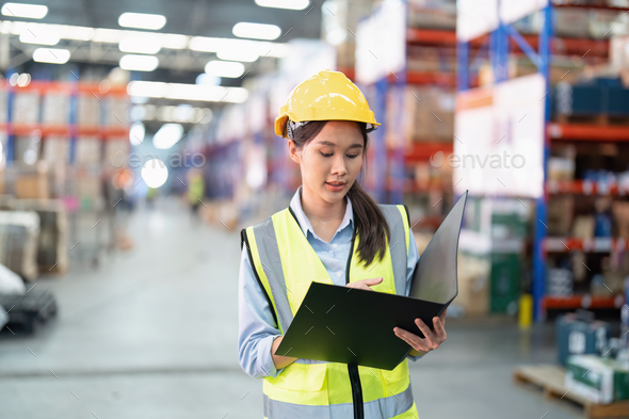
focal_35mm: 50
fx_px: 873
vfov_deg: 27.0
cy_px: 210
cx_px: 314
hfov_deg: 39.6
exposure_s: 1/200
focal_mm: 50
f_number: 1.2
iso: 640
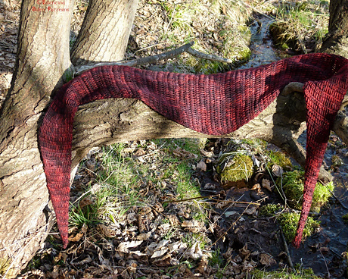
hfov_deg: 35.3
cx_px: 188
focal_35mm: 53
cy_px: 140
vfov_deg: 28.6
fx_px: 546
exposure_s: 1/100
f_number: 3.2
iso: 100
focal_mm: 9
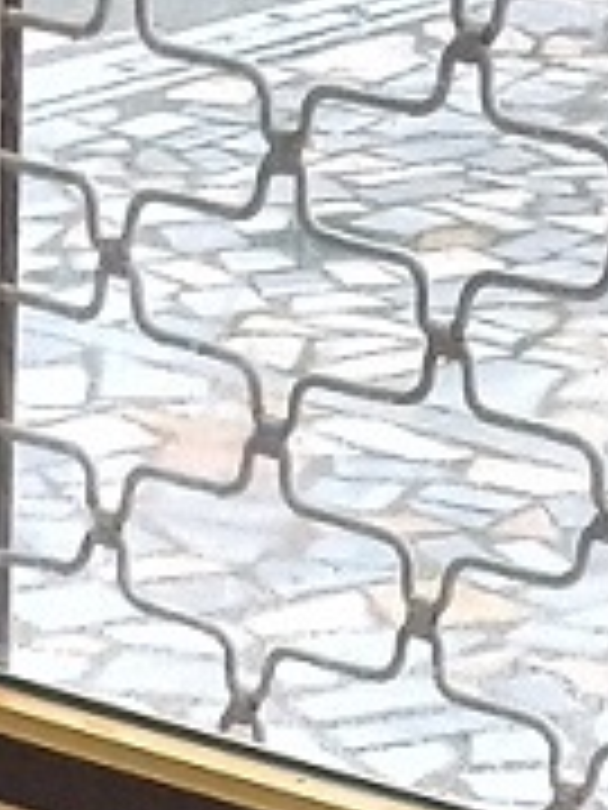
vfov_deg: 8.4
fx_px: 4450
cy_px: 2624
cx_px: -86
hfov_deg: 7.8
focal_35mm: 190
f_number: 1.8
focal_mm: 4
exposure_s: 1/50
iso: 200
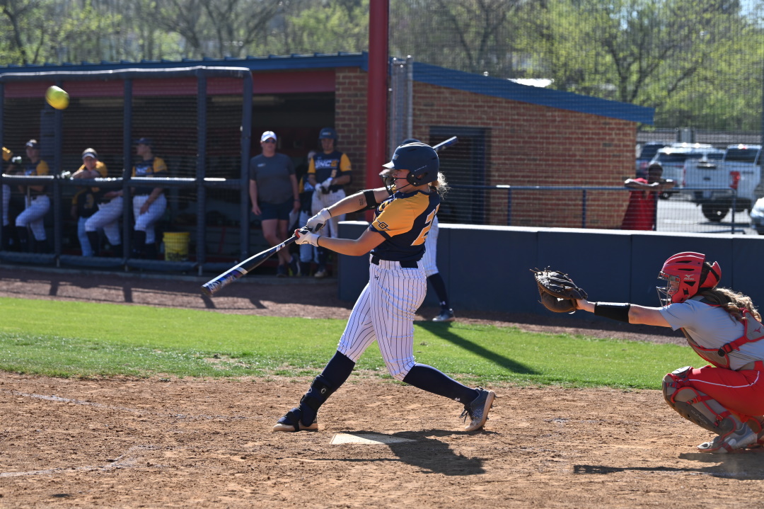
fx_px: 2588
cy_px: 254
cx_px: 382
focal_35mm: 122
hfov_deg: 16.8
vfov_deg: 11.2
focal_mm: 122
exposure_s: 1/800
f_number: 5
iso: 160
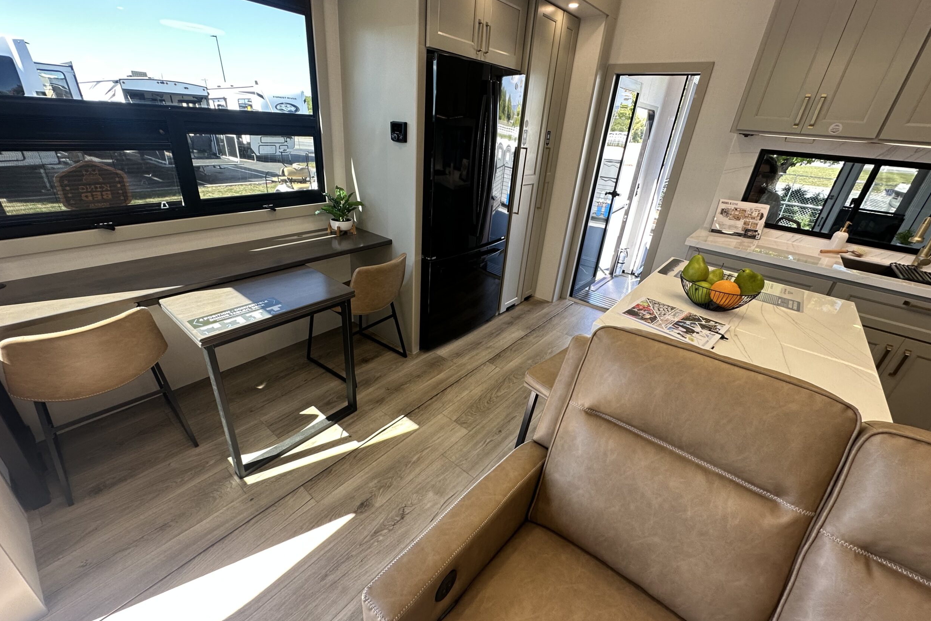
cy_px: 308
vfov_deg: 77.3
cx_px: 458
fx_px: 388
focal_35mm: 15
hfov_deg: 100.4
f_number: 2.2
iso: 80
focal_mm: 2.22
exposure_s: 1/99
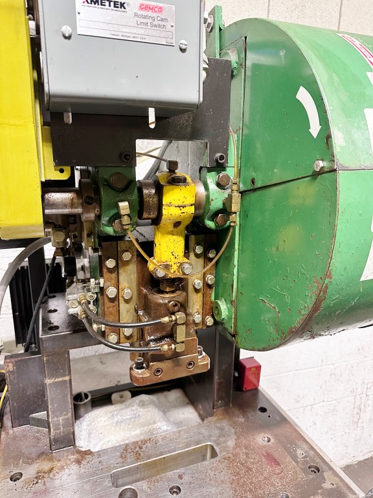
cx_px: 186
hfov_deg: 56.8
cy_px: 249
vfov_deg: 71.6
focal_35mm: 24
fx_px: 345
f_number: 1.78
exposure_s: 1/60
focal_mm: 6.86
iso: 500
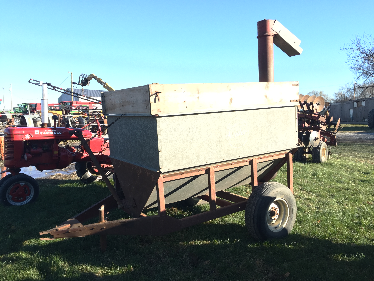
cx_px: 187
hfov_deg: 61.7
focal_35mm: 29
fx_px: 313
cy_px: 140
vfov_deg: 48.2
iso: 32
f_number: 2.2
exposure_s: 1/166
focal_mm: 4.15
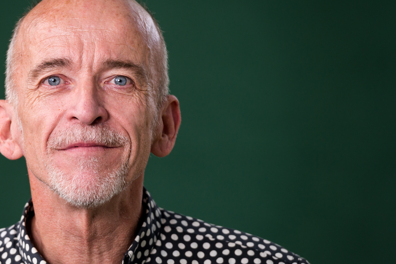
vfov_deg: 4.3
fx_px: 3553
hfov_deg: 6.4
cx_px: 94
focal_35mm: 323
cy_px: 144
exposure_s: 1/160
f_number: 4
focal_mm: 200
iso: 250
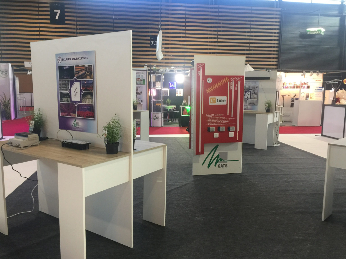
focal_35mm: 29
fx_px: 290
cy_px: 130
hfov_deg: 61.7
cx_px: 173
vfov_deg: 48.2
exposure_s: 1/33
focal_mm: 4.15
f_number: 2.2
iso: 50
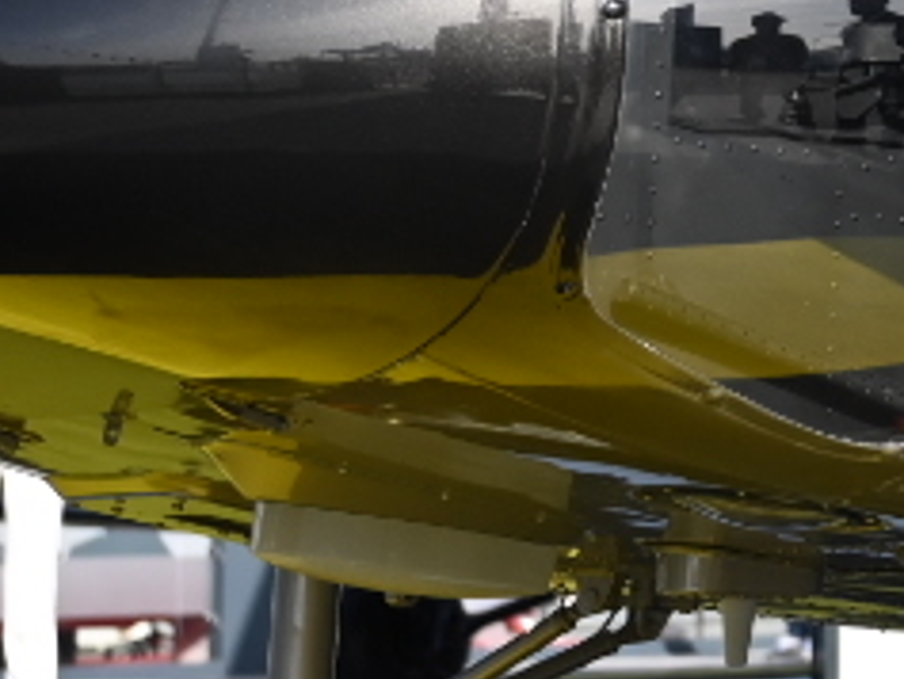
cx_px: 2048
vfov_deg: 7.0
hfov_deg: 8.8
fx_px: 5416
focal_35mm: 207
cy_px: -446
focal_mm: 31.5
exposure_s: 1/2500
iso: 200
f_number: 3.2
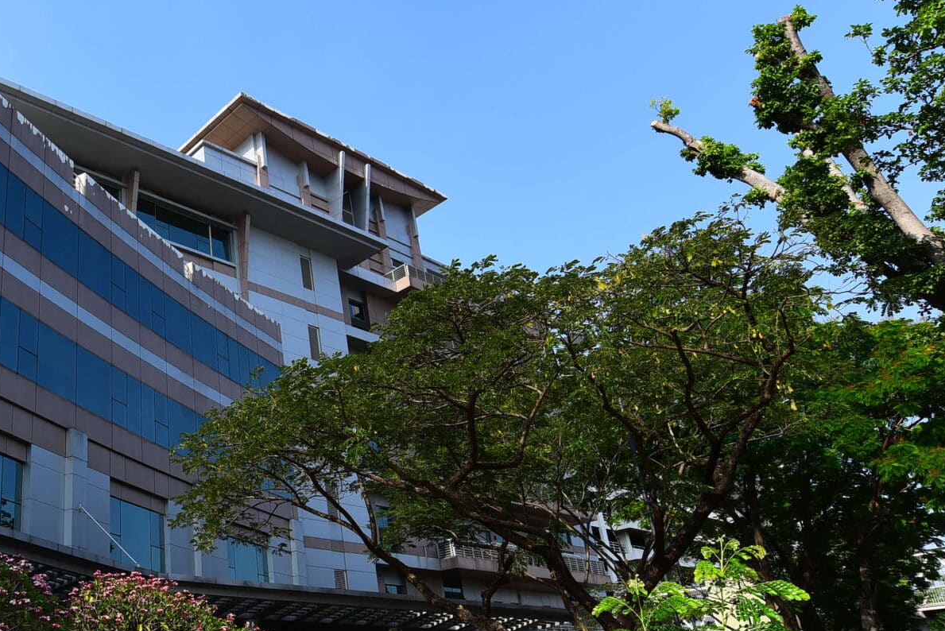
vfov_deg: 42.2
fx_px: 814
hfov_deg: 54.9
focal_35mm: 31
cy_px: 376
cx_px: 154
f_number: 9.5
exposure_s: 1/350
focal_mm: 18
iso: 200
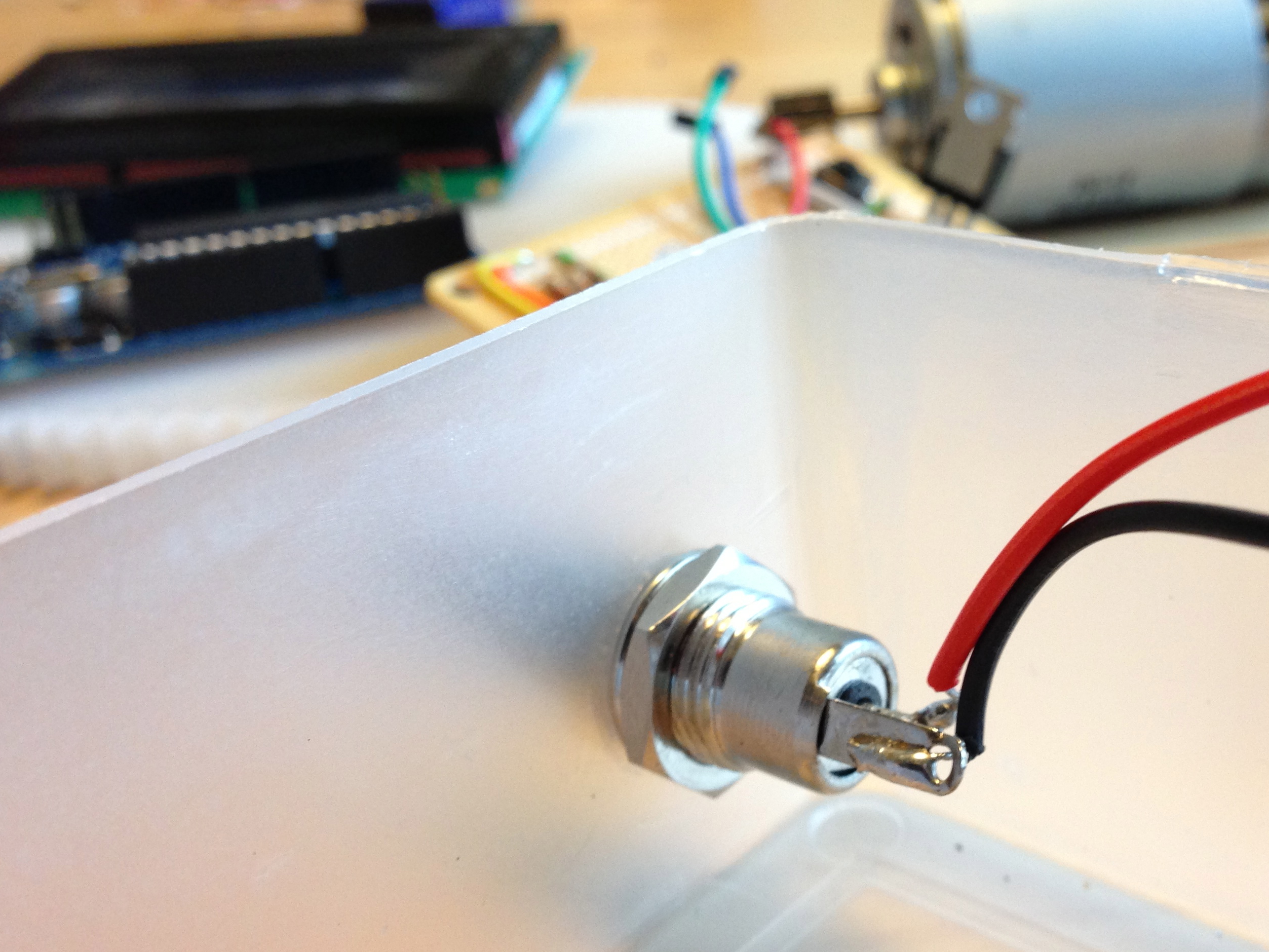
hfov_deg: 43.4
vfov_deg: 33.6
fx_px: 1576
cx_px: 806
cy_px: 435
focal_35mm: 43
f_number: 2.4
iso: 125
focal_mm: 4.13
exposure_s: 1/20
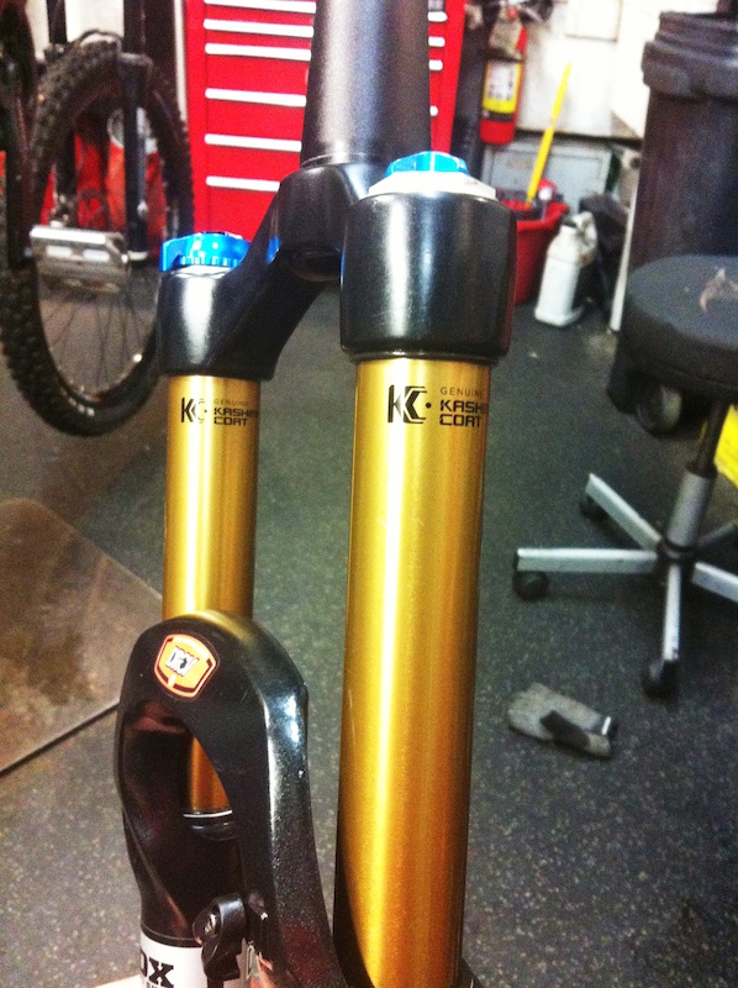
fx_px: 997
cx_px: 369
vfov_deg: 52.7
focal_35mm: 35
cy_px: 494
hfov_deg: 40.6
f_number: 2.8
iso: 500
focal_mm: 3.85
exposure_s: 1/15
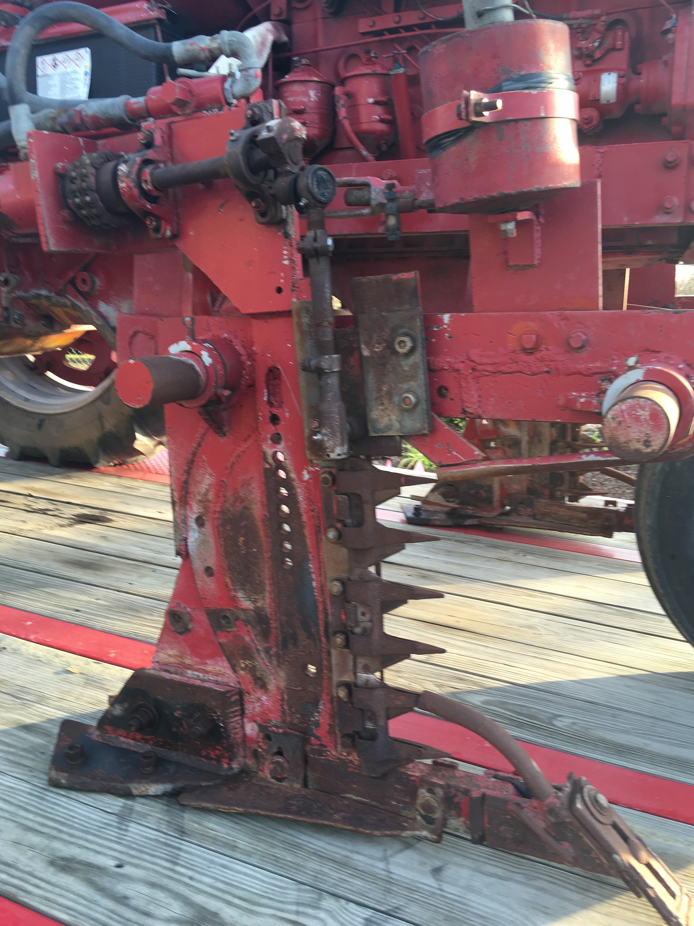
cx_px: 349
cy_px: 470
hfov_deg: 46.8
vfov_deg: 60.0
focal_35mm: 30
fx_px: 802
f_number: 2.2
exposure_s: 1/60
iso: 25
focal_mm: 4.15
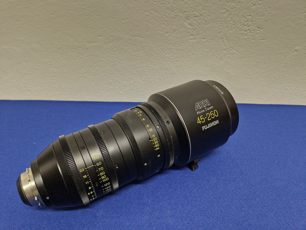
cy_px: 115
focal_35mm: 23
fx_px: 203
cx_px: 153
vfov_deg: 58.9
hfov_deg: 73.9
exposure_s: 1/100
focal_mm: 5.4
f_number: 1.8
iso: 1000
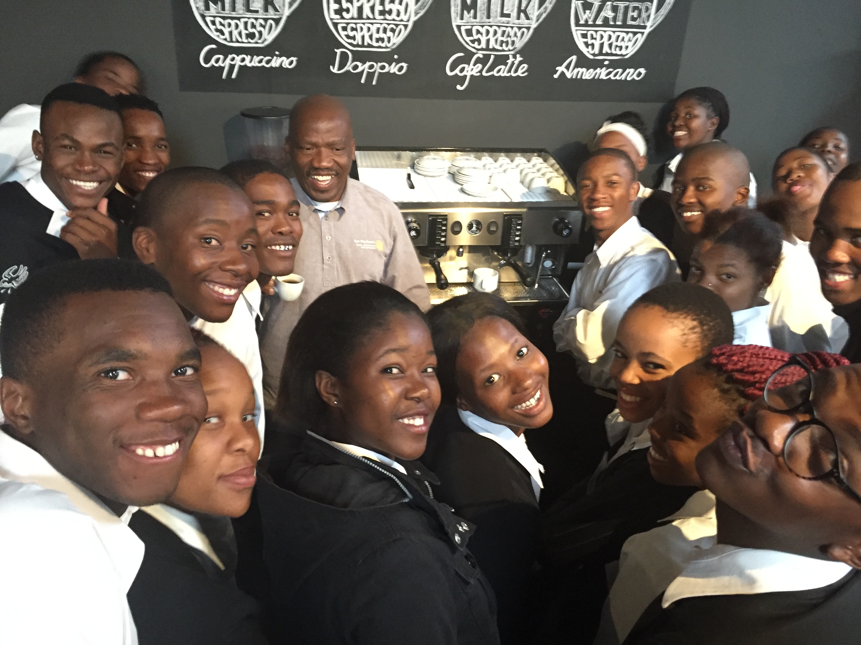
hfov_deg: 61.7
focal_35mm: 29
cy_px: 322
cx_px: 430
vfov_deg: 48.2
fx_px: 721
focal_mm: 4.15
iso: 500
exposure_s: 1/17
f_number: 2.2
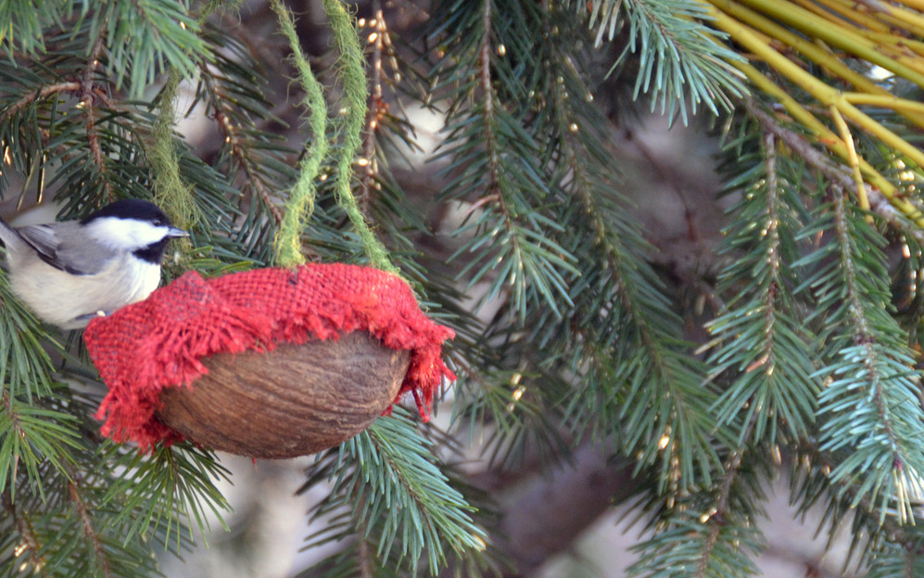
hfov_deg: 4.6
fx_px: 11558
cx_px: 330
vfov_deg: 2.9
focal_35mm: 459
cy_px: 283
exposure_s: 1/100
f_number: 5.6
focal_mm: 200
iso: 1600
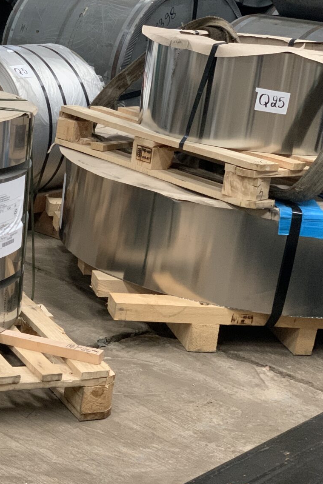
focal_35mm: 73
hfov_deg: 18.2
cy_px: 242
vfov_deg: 27.7
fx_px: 982
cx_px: -2
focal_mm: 6
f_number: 2.4
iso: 400
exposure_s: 1/60
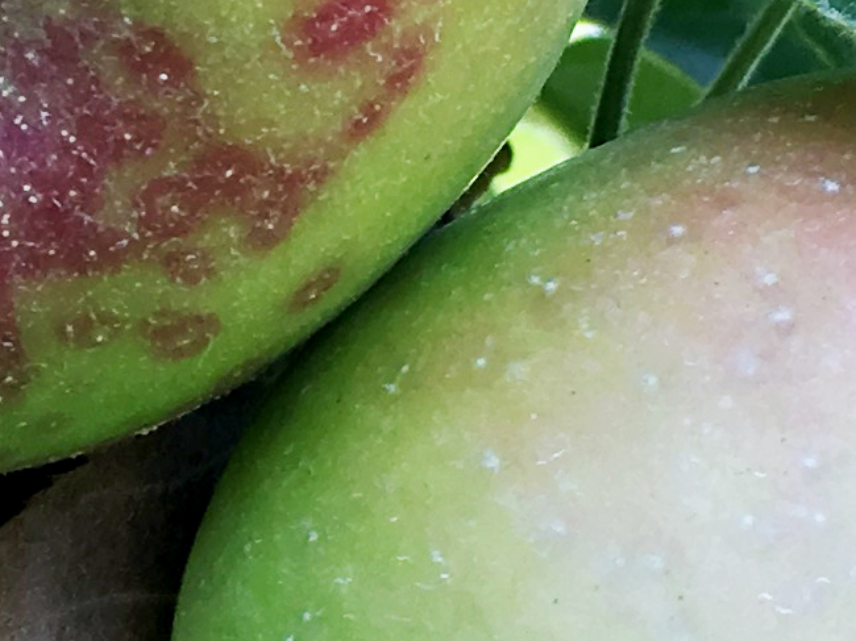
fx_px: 4449
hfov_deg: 10.8
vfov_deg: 8.2
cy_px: 259
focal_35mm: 180
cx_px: -94
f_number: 2.2
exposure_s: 1/60
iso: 25
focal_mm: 4.15
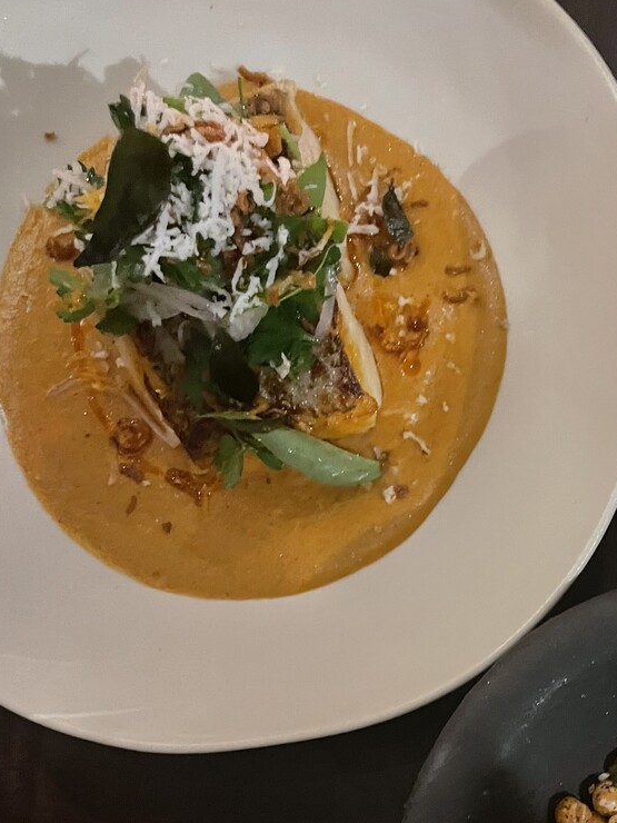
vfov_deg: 40.0
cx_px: 491
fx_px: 1069
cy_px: 681
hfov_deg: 31.4
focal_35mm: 45
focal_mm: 4.2
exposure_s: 1/25
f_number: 1.6
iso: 800
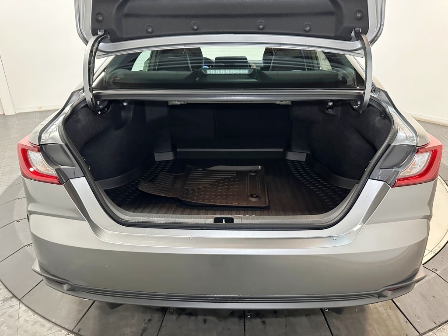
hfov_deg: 71.6
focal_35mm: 24
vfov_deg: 56.8
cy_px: 168
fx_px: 311
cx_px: 224
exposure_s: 1/40
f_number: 1.78
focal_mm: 6.86
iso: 1000
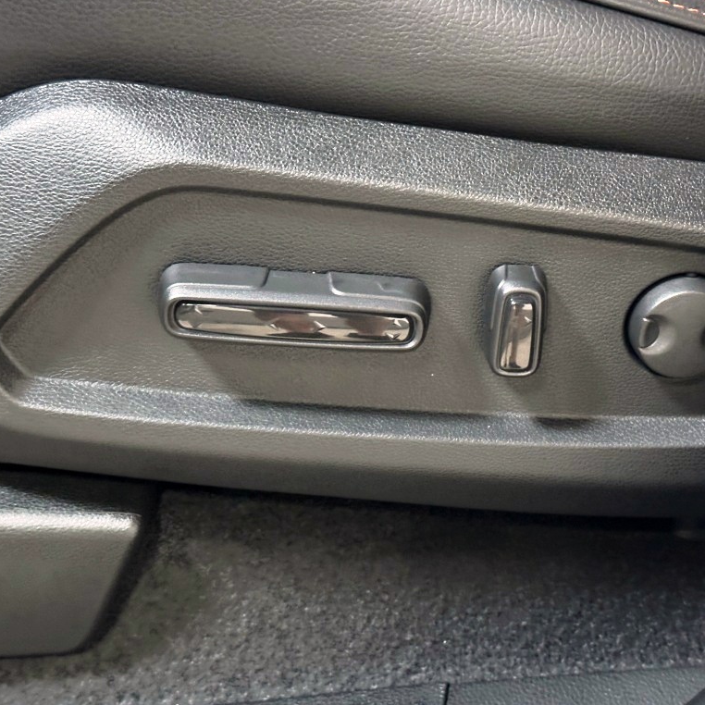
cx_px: 469
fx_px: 1313
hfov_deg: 29.8
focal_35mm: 57
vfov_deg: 30.0
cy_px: 352
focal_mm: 6.86
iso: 800
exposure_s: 1/17
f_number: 1.78
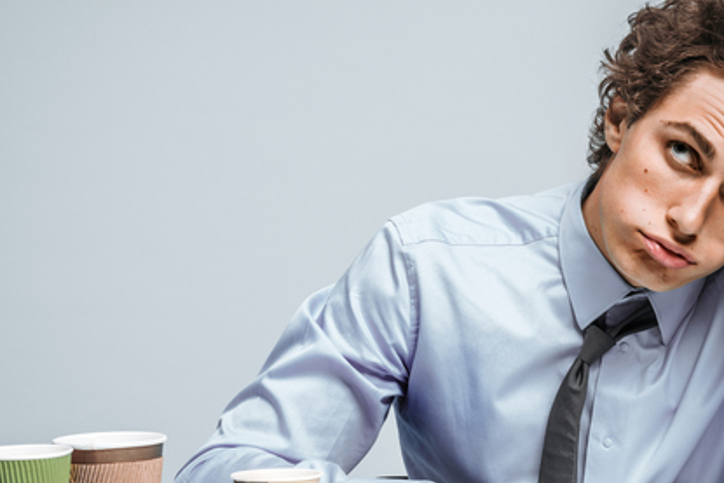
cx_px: 511
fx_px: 2454
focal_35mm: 122
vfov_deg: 11.2
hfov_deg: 16.7
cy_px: 294
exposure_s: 1/125
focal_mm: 70
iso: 200
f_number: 10
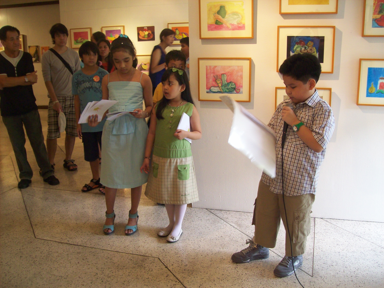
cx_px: 192
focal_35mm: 36
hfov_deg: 51.4
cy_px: 144
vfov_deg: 39.6
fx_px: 399
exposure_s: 1/17
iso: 160
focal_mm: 6
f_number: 2.7
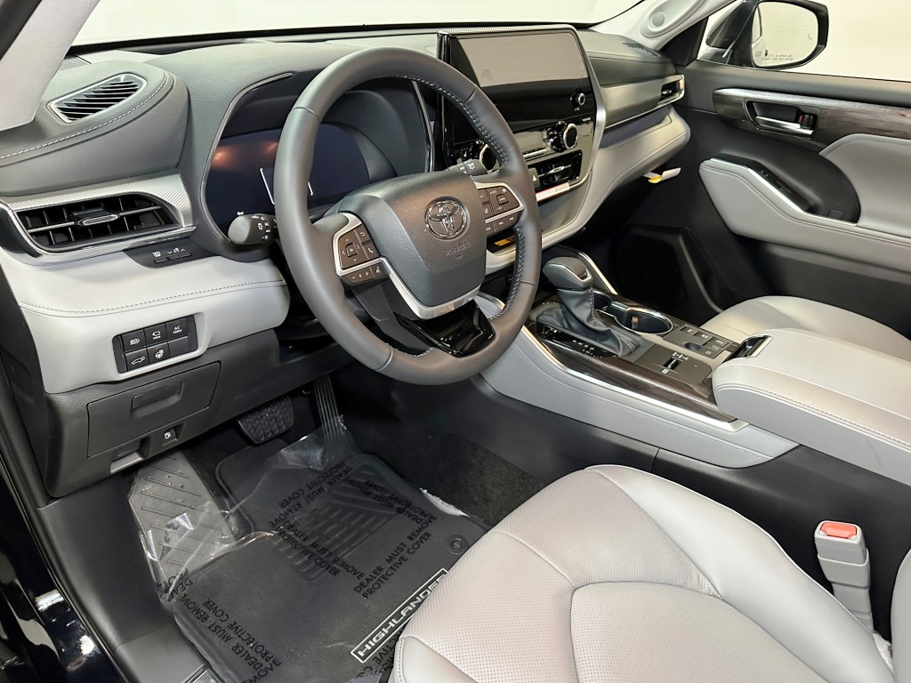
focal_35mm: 24
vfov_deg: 56.8
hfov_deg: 71.6
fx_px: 632
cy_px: 342
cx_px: 456
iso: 1000
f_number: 1.78
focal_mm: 6.86
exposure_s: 1/40
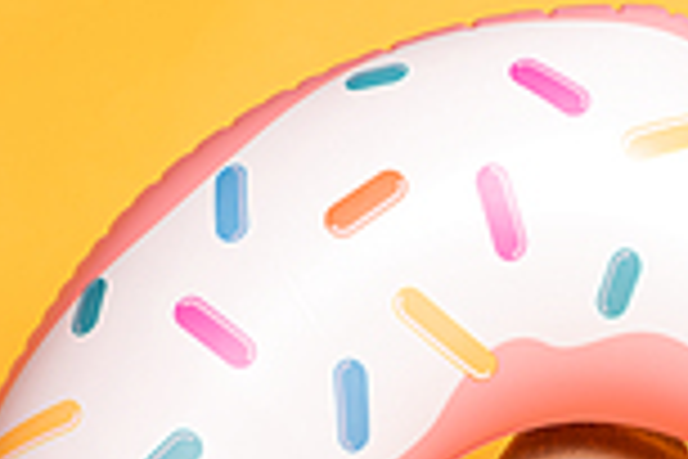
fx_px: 3115
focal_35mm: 163
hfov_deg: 12.5
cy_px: 698
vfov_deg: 8.2
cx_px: 621
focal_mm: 50
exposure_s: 1/200
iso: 100
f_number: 5
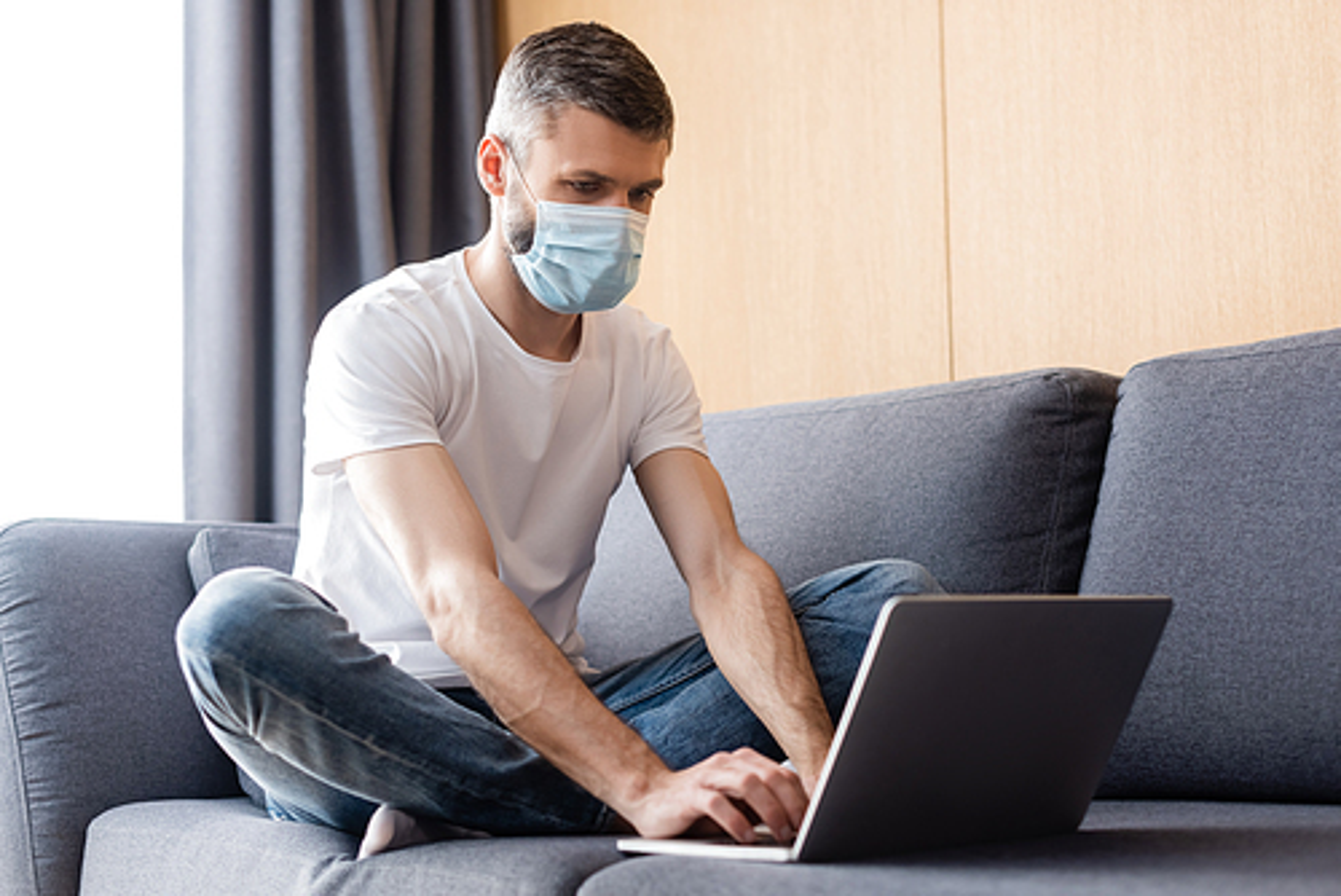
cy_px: 448
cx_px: 670
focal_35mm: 50
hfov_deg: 39.6
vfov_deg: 27.0
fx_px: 1864
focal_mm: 50
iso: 250
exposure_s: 1/160
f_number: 2.8
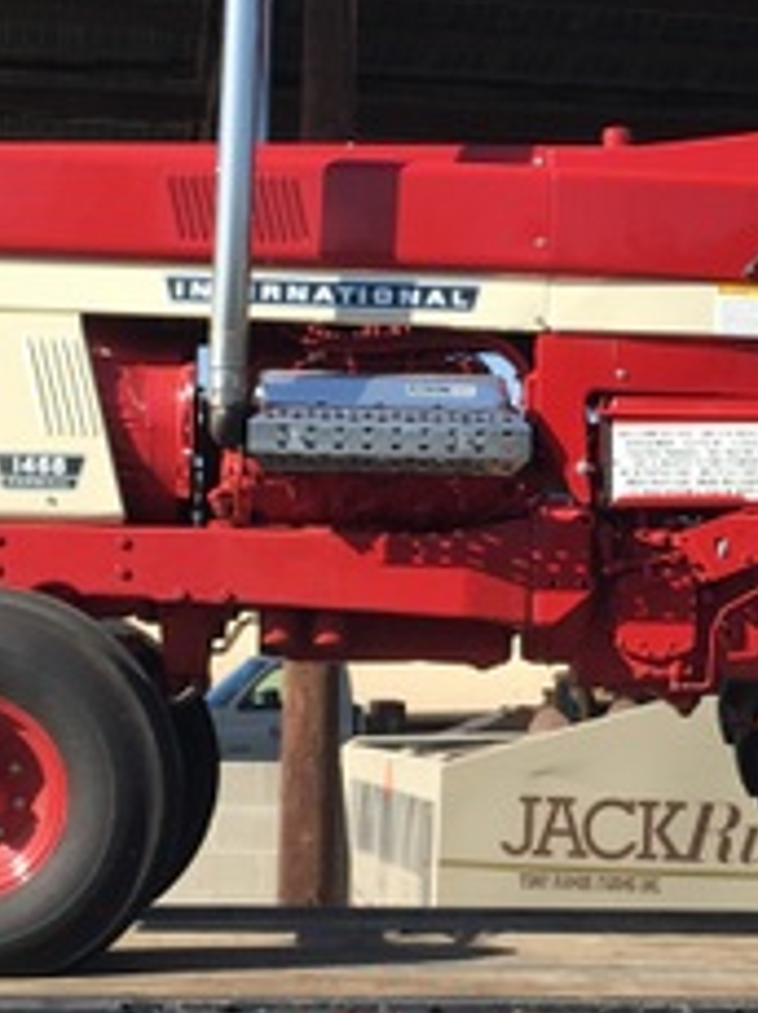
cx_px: 542
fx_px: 2954
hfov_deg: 14.6
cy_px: 608
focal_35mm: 101
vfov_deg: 19.4
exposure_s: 1/855
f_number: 2.2
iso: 25
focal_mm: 4.15
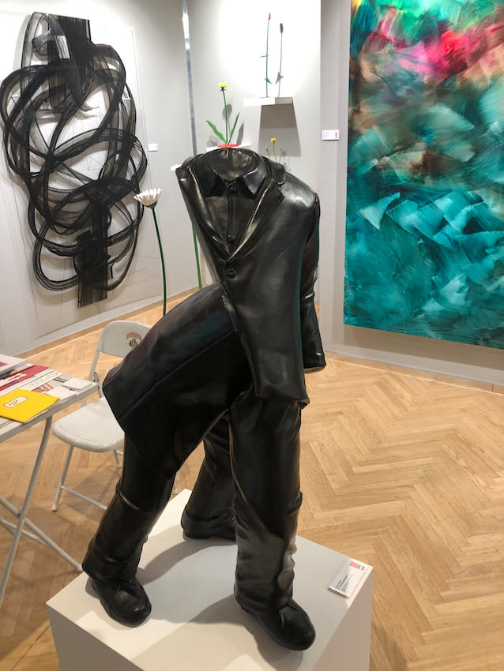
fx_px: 543
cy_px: 336
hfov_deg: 49.8
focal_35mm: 28
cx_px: 252
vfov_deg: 63.4
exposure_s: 1/20
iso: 40
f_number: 1.8
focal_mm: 4
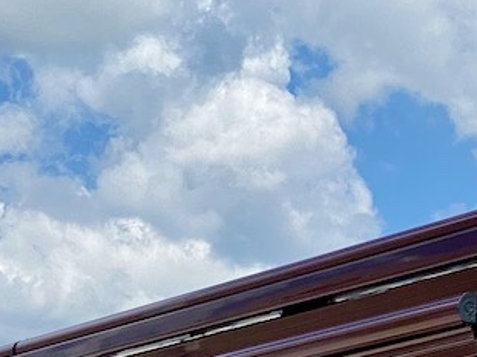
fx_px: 2948
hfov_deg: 9.2
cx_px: 523
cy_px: 691
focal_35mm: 214
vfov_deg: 6.7
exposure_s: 1/2817
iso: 20
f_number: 2
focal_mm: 6
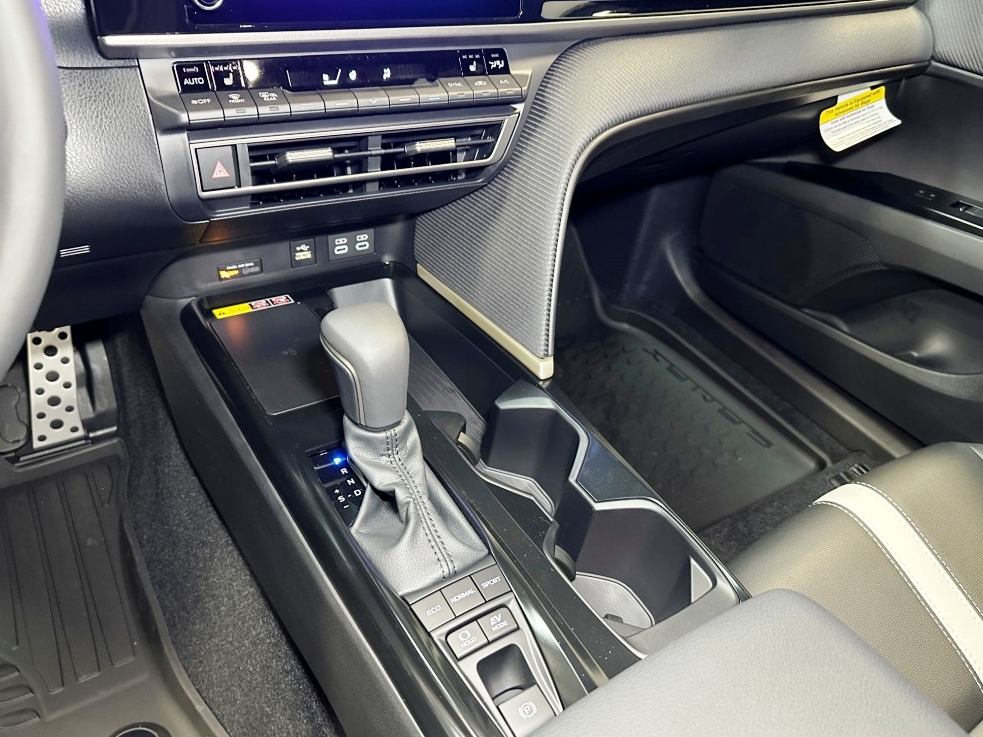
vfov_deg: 54.9
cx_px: 493
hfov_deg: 69.4
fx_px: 710
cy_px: 359
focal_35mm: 25
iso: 1000
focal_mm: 6.86
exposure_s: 1/30
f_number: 1.78
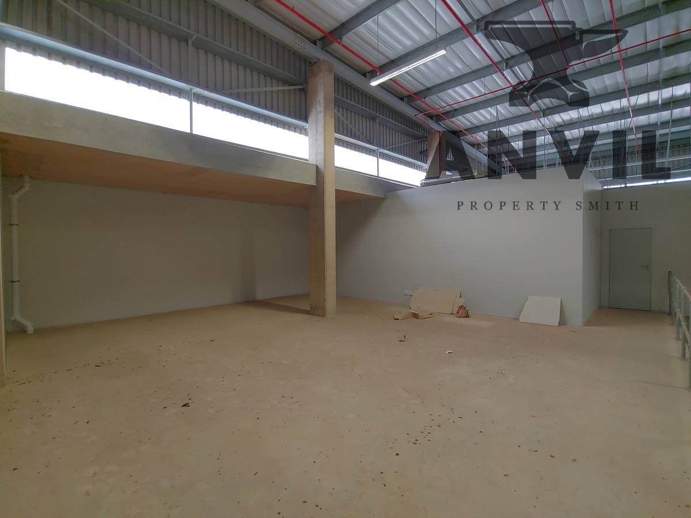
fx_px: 319
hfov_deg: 94.5
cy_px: 259
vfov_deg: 78.1
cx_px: 346
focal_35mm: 16
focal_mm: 2.18
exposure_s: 1/40
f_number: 1.9
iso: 50
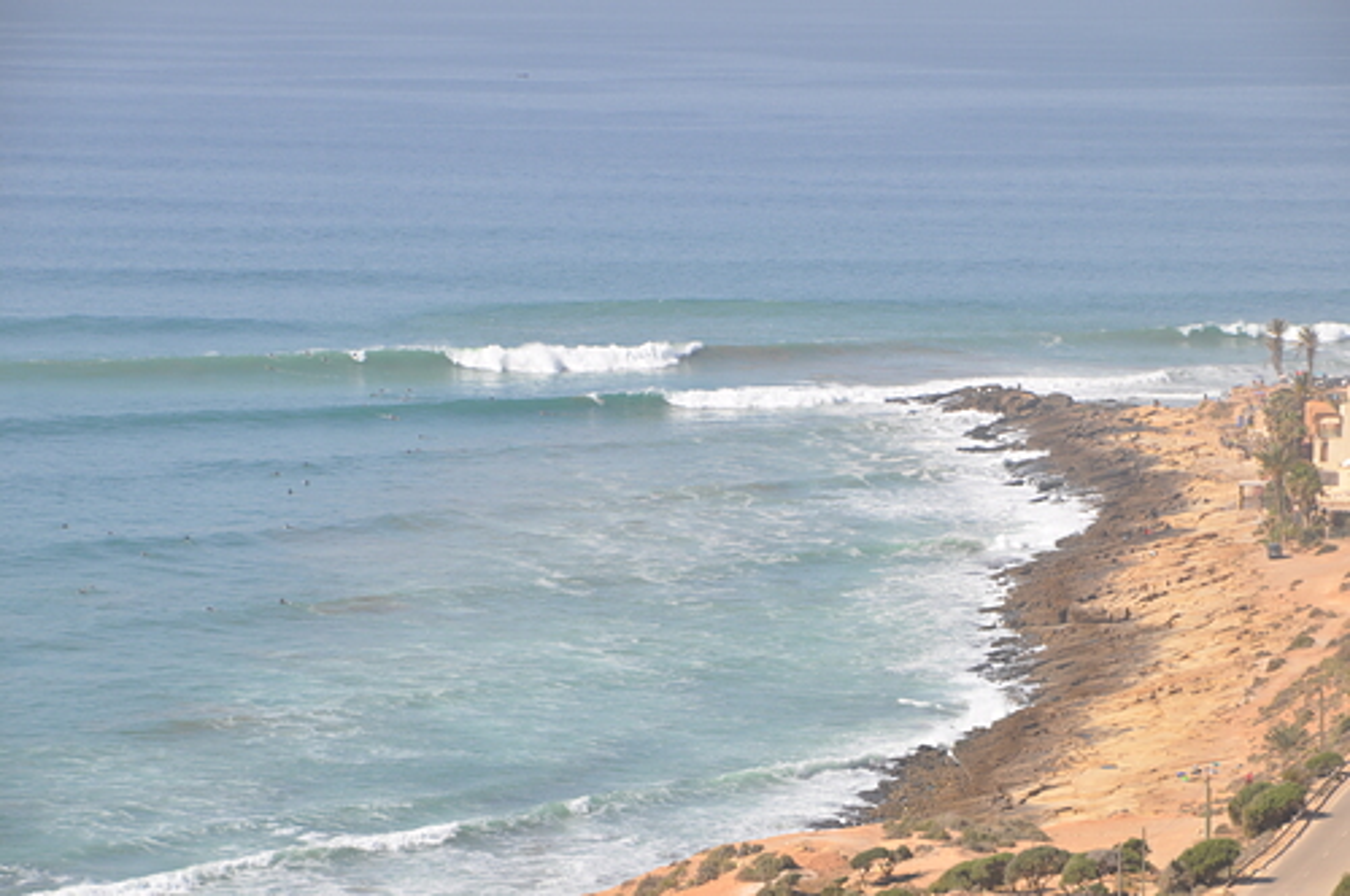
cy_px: 448
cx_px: 675
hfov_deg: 11.8
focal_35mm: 174
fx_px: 6516
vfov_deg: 7.9
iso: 200
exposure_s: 1/400
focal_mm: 116
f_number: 10
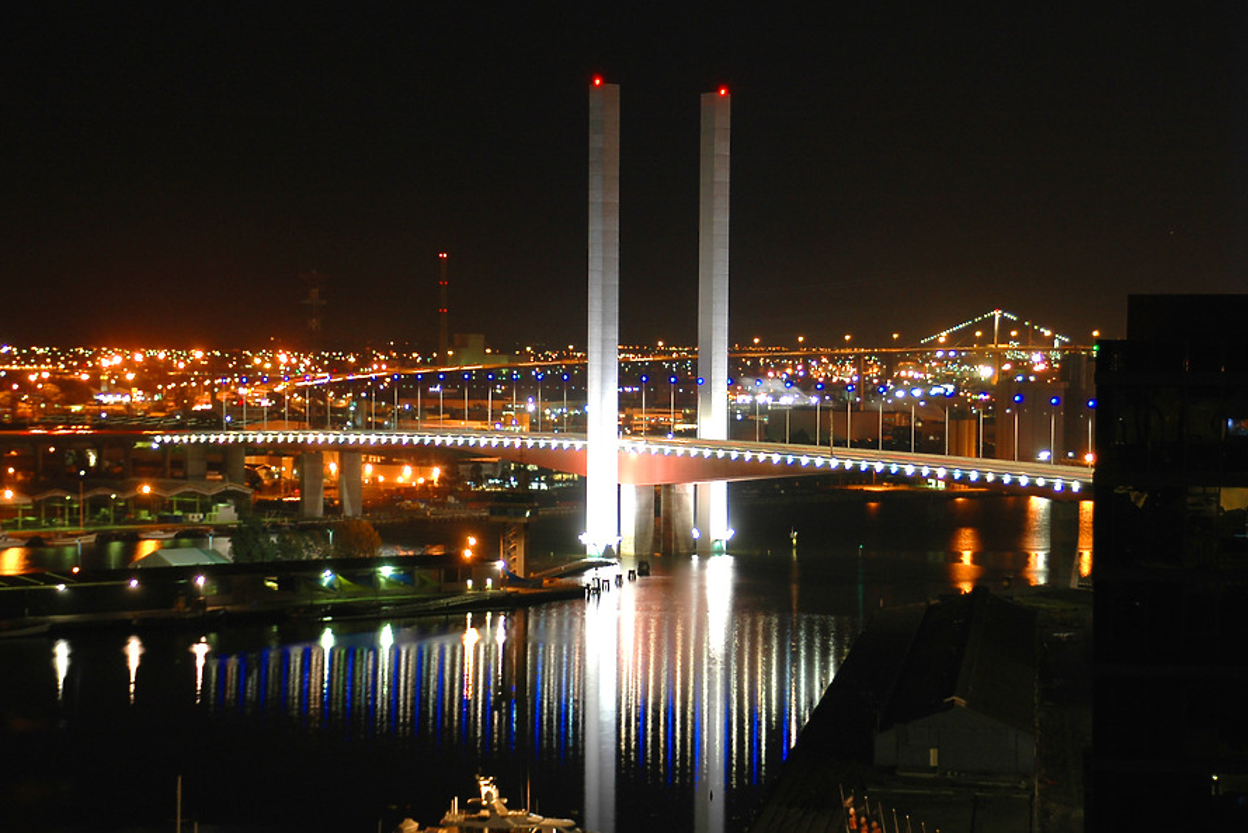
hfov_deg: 22.4
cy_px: 419
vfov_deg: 15.0
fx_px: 3155
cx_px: 625
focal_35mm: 91
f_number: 5.3
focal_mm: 60
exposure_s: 1.6
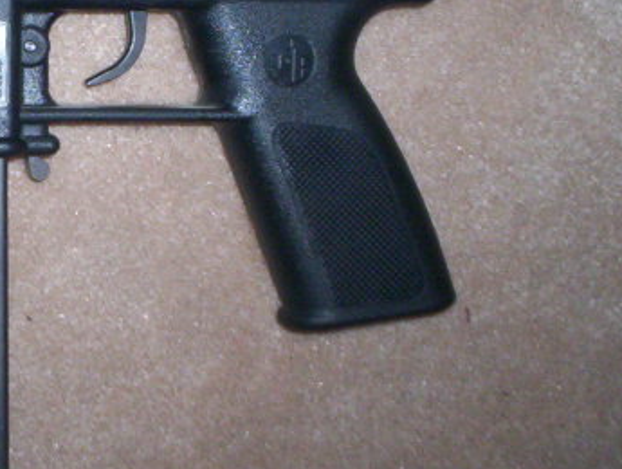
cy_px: 150
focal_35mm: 90
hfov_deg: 20.9
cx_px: -23
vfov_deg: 16.4
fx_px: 1620
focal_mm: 4.99
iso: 140
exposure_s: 1/60
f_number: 4.5
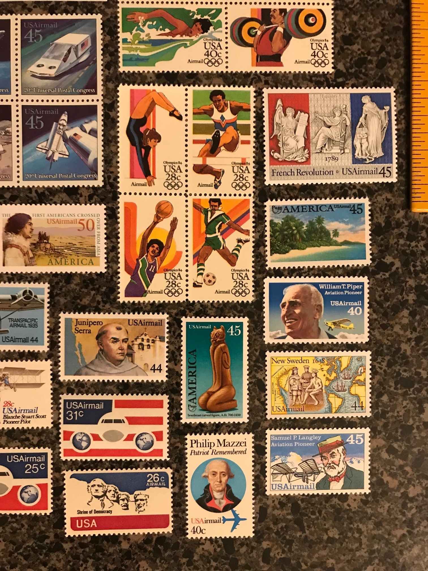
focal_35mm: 28
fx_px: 462
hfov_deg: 49.7
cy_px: 286
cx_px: 214
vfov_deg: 63.4
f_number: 1.8
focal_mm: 3.99
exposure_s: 1/12
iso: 100
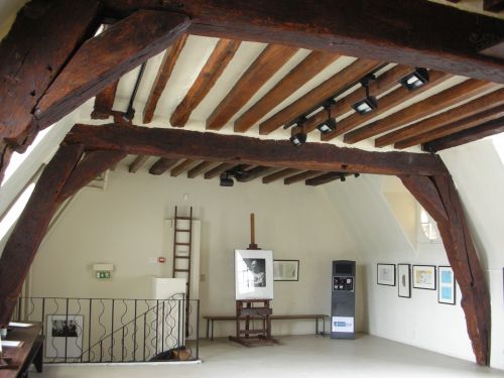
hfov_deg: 52.6
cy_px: 189
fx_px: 510
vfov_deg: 40.7
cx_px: 252
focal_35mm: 35
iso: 143
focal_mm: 5.8
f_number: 3
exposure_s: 1/3.9
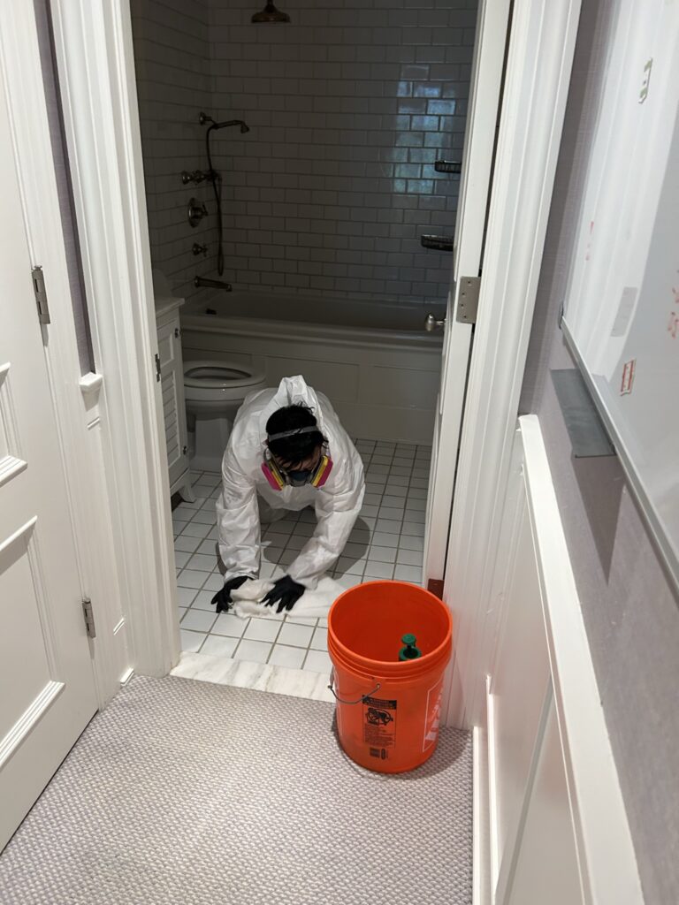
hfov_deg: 53.1
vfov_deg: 67.3
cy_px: 452
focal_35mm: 26
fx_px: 680
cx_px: 340
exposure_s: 1/60
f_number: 1.5
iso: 160
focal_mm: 5.7
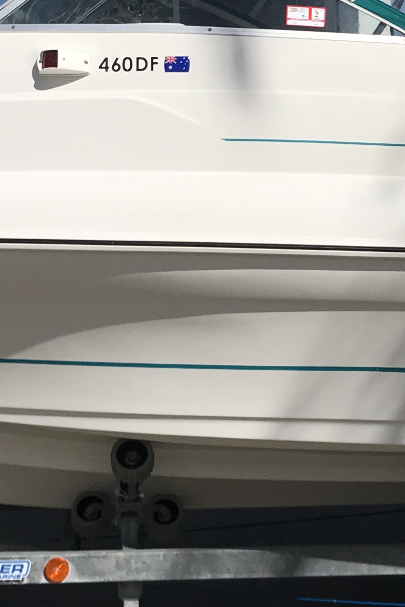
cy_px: 232
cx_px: 356
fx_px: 1603
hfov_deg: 14.3
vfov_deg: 21.4
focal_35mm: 95
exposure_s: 1/6410
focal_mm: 3.99
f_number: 1.8
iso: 25
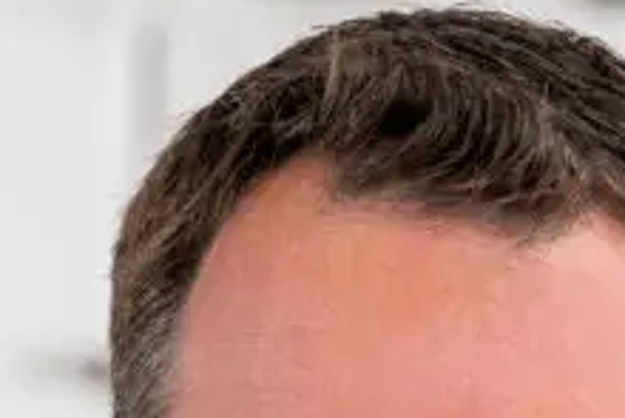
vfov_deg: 1.1
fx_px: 21211
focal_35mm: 1221
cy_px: 1039
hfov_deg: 1.7
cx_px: 722
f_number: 4
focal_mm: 140
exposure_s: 1/125
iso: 1000
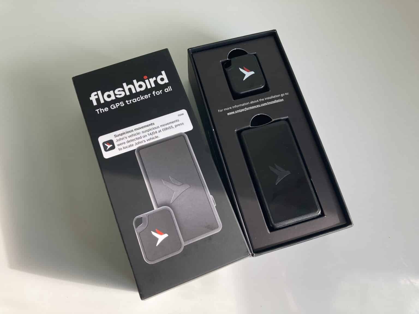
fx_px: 339
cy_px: 157
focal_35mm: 28
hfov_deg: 63.4
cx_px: 210
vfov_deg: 49.7
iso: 32
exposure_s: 1/122
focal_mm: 3.99
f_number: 1.8
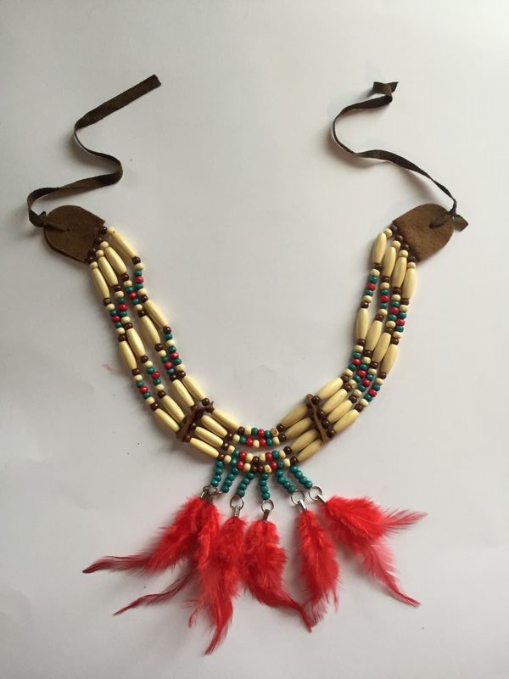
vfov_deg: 61.7
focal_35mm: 29
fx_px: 569
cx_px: 254
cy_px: 340
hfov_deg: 48.2
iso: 64
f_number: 2.2
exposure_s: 1/33
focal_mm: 4.15
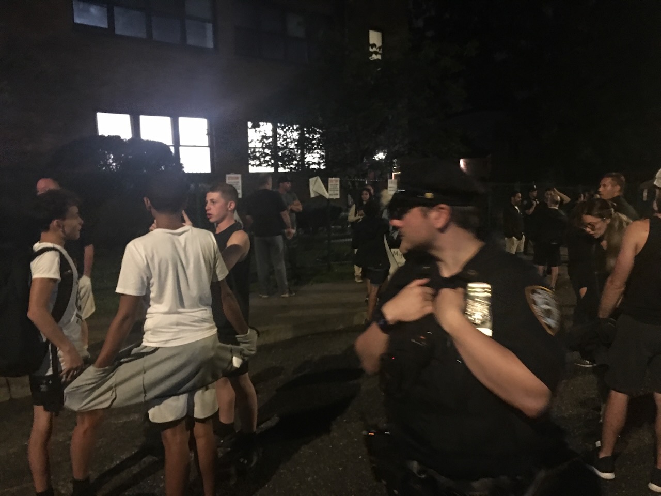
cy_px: 248
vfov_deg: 48.2
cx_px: 330
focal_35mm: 29
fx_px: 554
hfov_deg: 61.7
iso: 200
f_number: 2.2
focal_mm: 4.15
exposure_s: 1/4
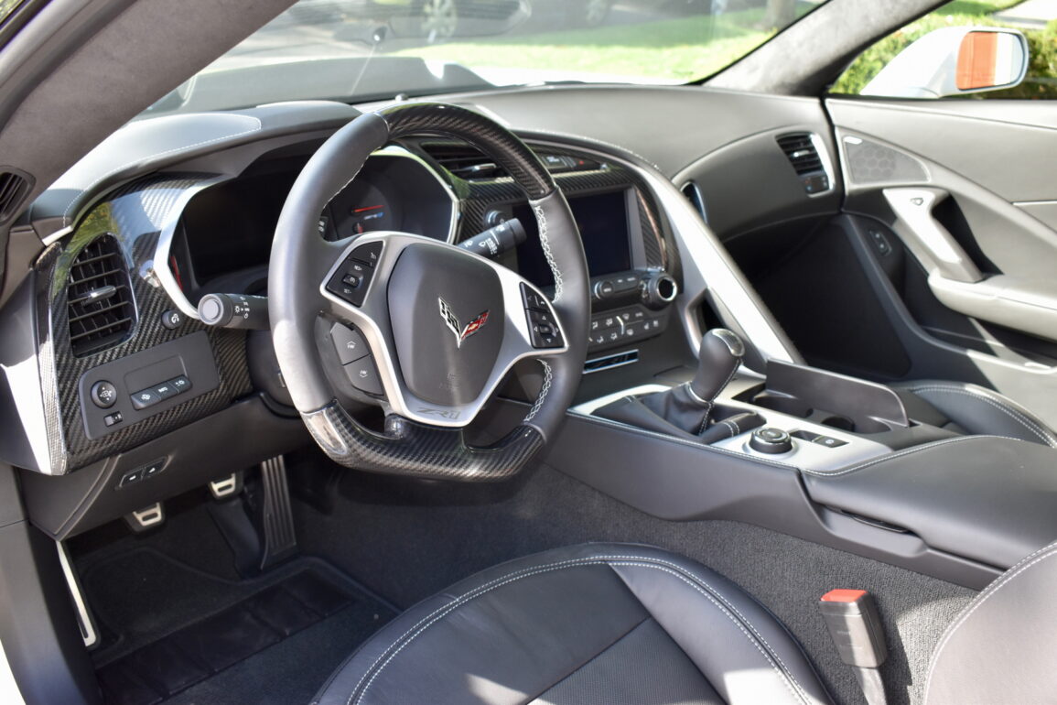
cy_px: 352
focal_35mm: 33
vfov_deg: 40.0
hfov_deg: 57.2
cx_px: 528
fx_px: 969
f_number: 5
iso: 560
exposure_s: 1/200
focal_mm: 22
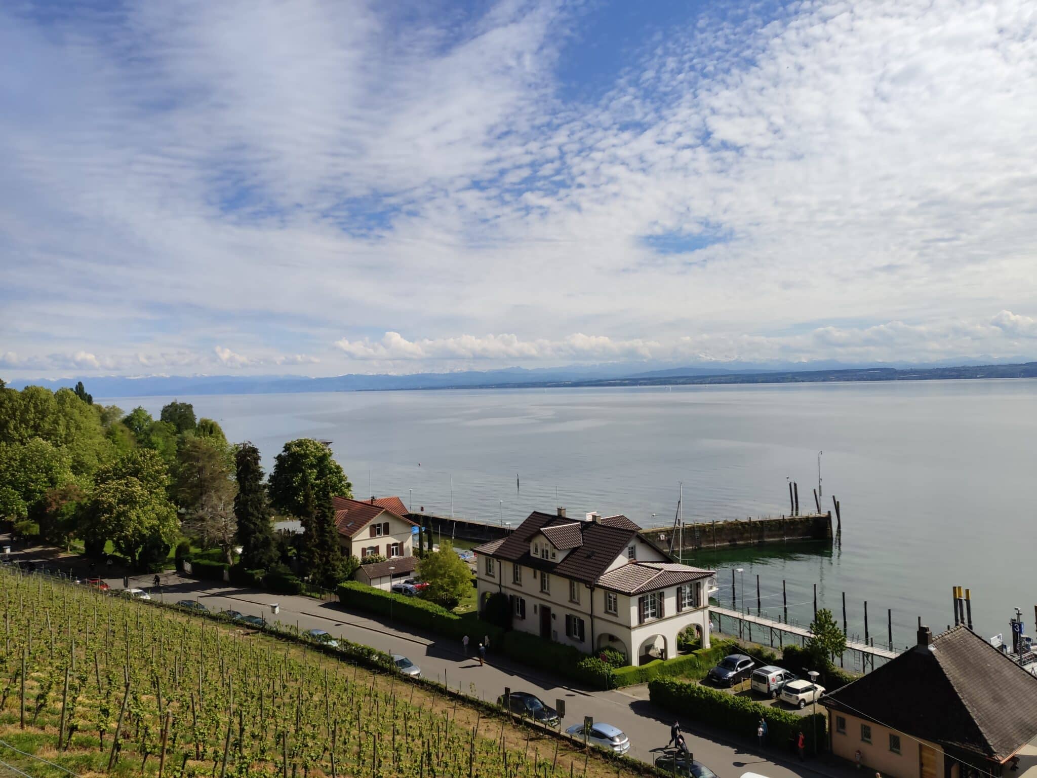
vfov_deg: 53.1
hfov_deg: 67.3
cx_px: 518
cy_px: 389
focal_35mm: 26
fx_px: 779
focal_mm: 4.75
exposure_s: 1/2793
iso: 112
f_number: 1.75
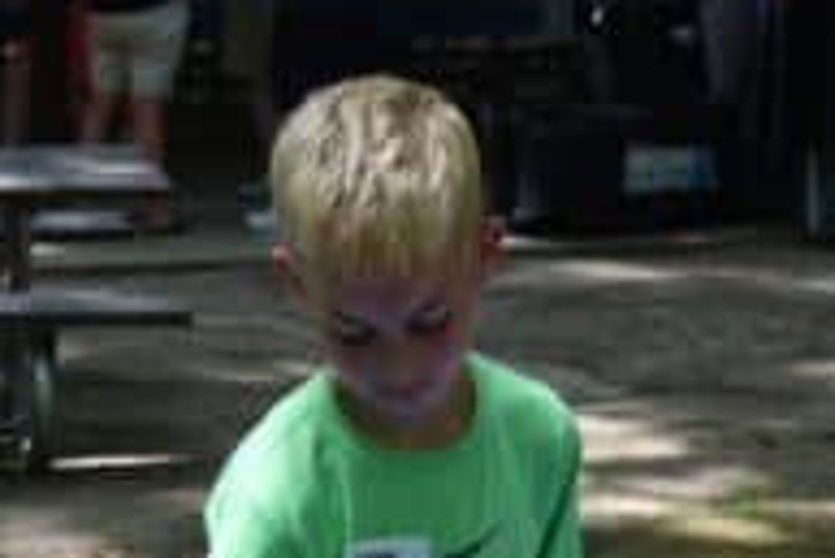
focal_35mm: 137
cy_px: 694
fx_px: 3180
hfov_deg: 14.9
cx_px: 290
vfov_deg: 9.9
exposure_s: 1/160
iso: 400
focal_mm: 44
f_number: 5.6
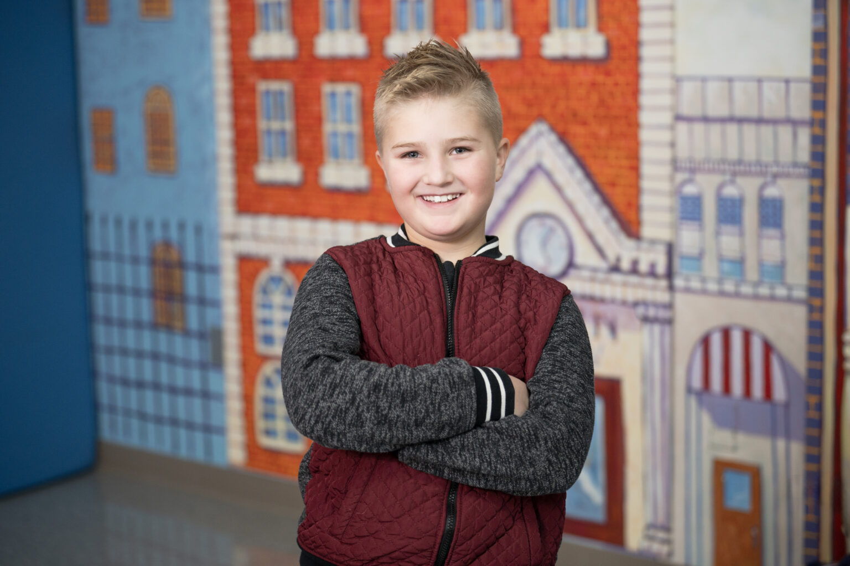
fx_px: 1652
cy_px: 283
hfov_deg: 28.9
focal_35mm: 70
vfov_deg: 19.4
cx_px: 425
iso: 500
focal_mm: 70
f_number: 2.8
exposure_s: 1/80
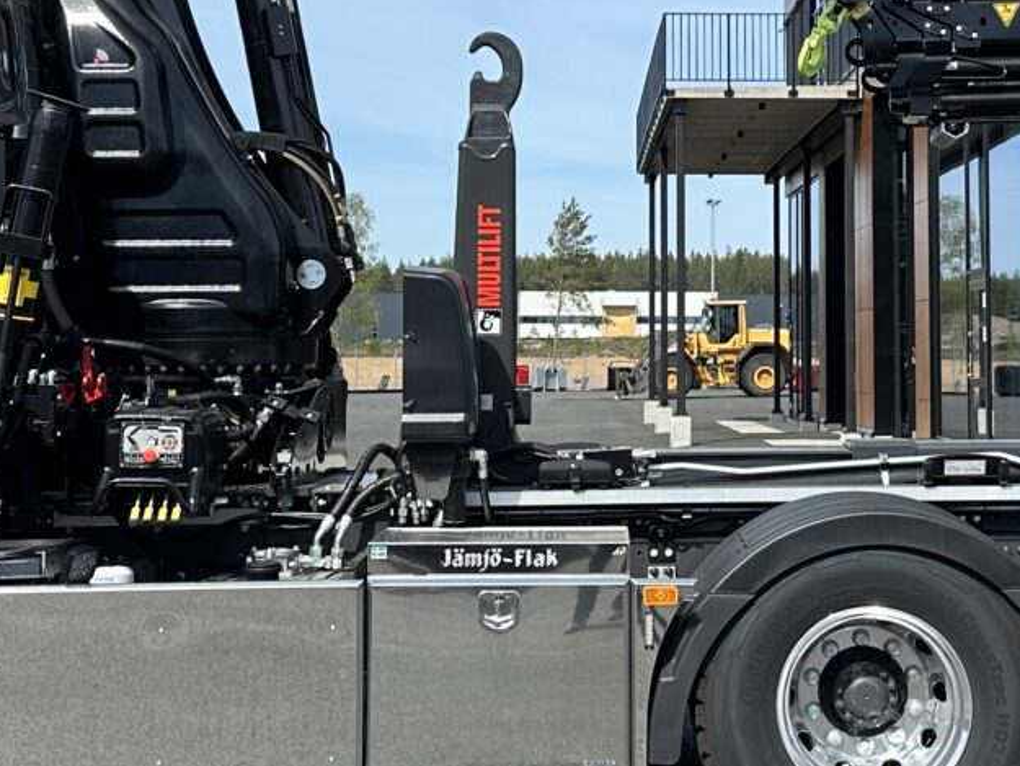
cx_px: 612
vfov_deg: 19.3
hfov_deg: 25.6
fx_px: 2240
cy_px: 187
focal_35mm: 76
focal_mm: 6.86
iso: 80
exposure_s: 1/3247
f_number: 1.78
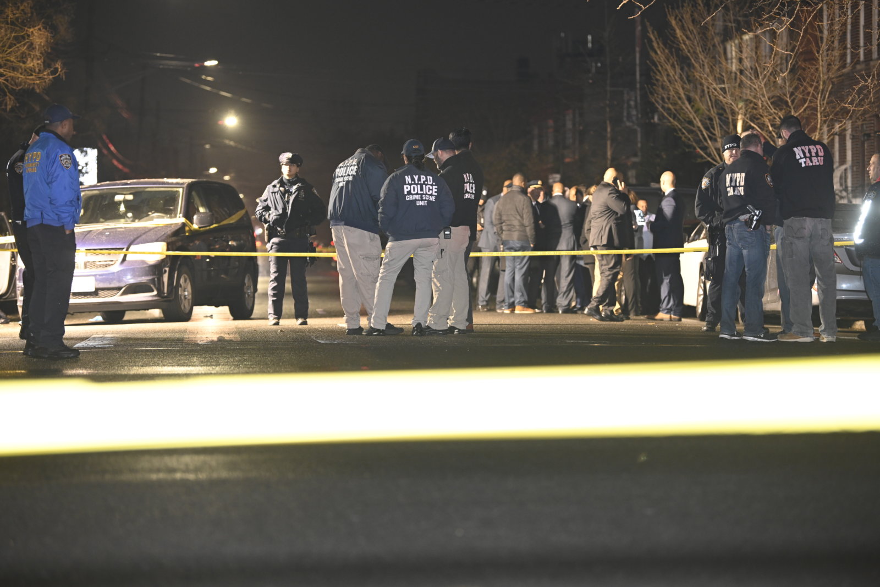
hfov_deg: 17.1
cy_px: 294
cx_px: 440
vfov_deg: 11.4
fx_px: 2933
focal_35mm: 120
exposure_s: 1/30
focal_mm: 120
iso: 1600
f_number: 2.8
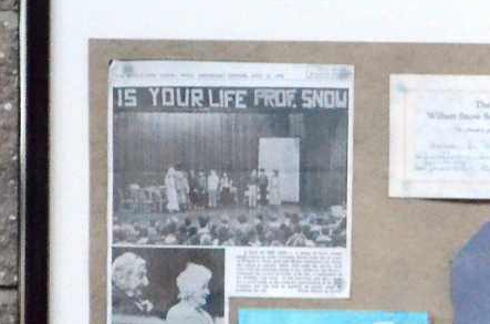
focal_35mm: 381
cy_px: 689
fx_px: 5177
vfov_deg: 3.5
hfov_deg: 5.3
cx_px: 1028
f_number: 5.6
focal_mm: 55
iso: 3200
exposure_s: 1/320
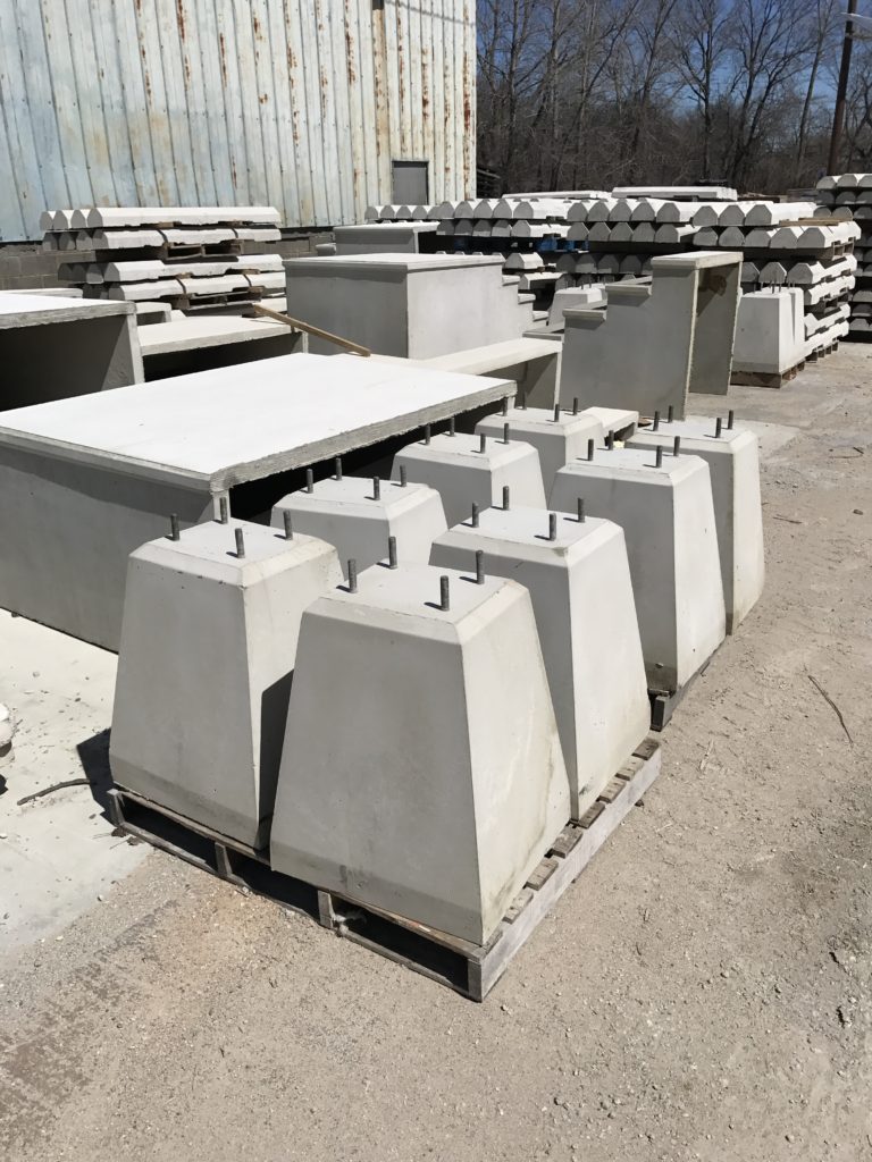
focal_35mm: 28
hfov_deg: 49.7
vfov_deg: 63.4
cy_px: 581
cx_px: 436
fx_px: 940
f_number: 1.8
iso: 25
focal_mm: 3.99
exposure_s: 1/7407
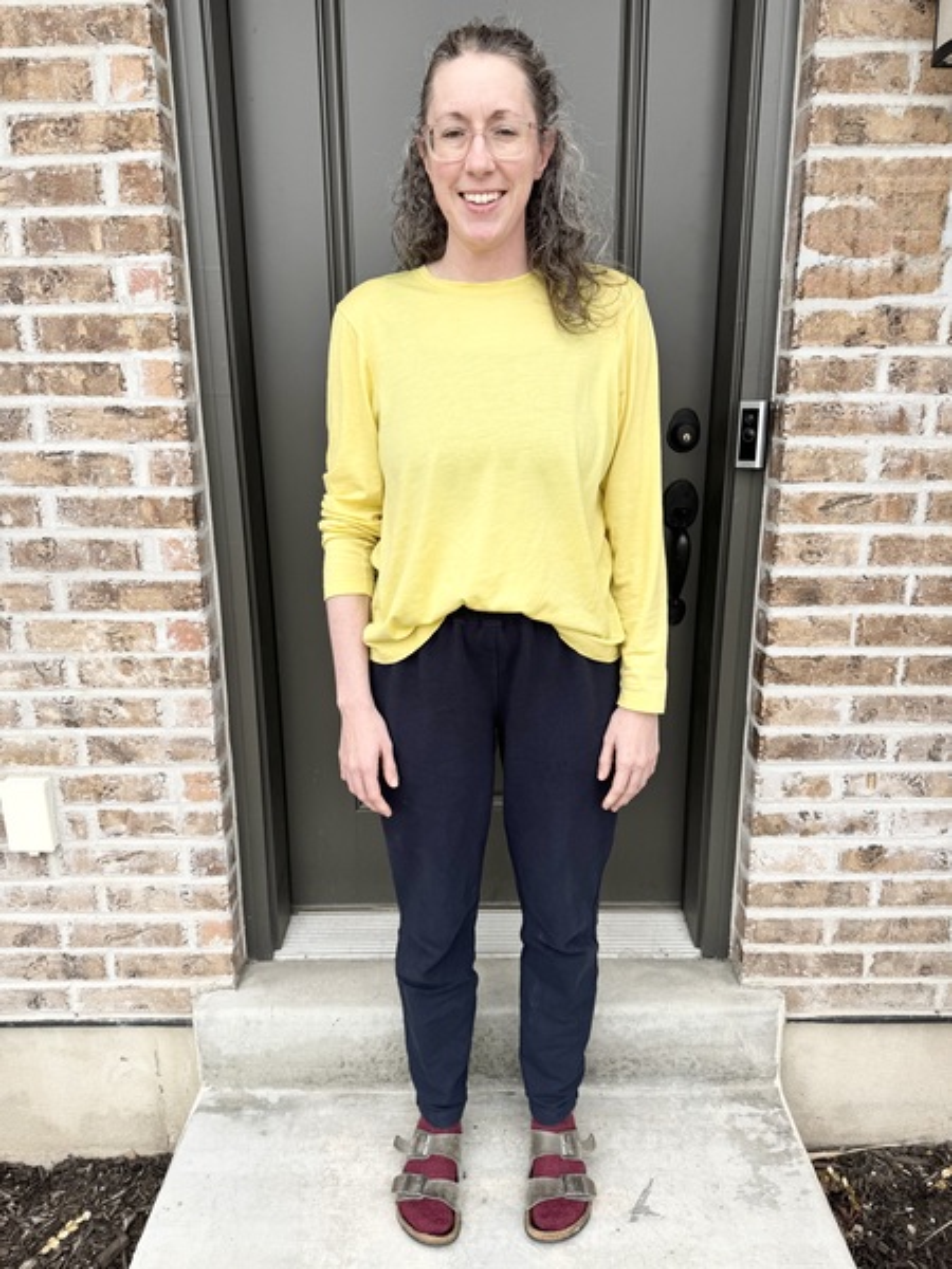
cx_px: 476
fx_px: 880
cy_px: 634
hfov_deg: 56.8
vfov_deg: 71.6
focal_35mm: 24
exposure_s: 1/621
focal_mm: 6.76
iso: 80
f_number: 1.78
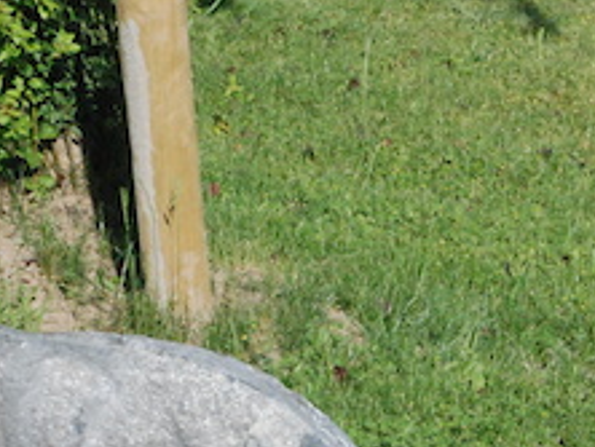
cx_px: 992
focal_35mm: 208
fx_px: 3579
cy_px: 629
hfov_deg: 9.2
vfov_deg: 7.1
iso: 1600
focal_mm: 40
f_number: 14
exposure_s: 1/800
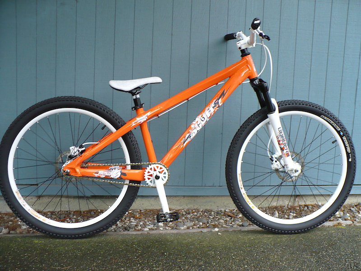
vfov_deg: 34.3
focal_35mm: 42
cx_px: 180
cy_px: 136
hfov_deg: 44.8
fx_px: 438
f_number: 2.9
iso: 200
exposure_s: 1/25
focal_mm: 7
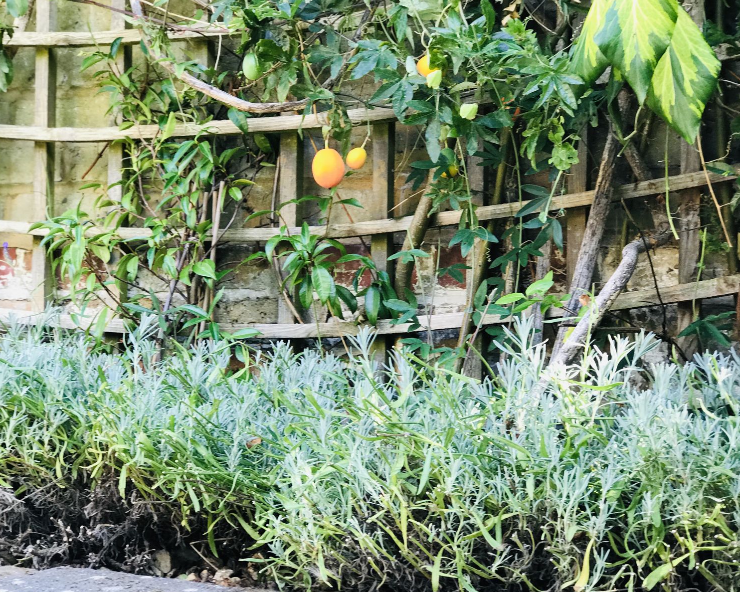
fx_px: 1314
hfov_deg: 31.4
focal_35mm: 60
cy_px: 298
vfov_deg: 25.4
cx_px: 353
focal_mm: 6.6
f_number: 2.8
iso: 80
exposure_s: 1/93
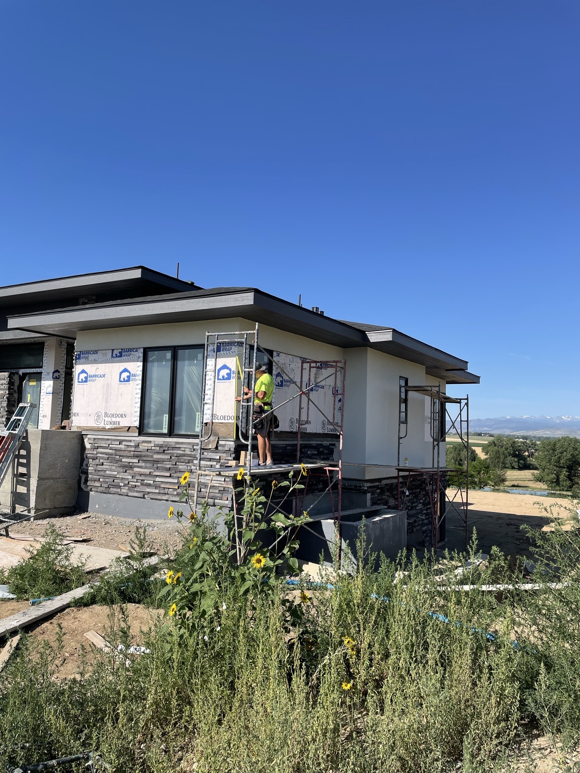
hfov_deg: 53.1
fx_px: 581
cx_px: 290
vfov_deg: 67.3
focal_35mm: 26
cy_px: 386
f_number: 1.6
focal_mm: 4.2
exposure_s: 1/3125
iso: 32
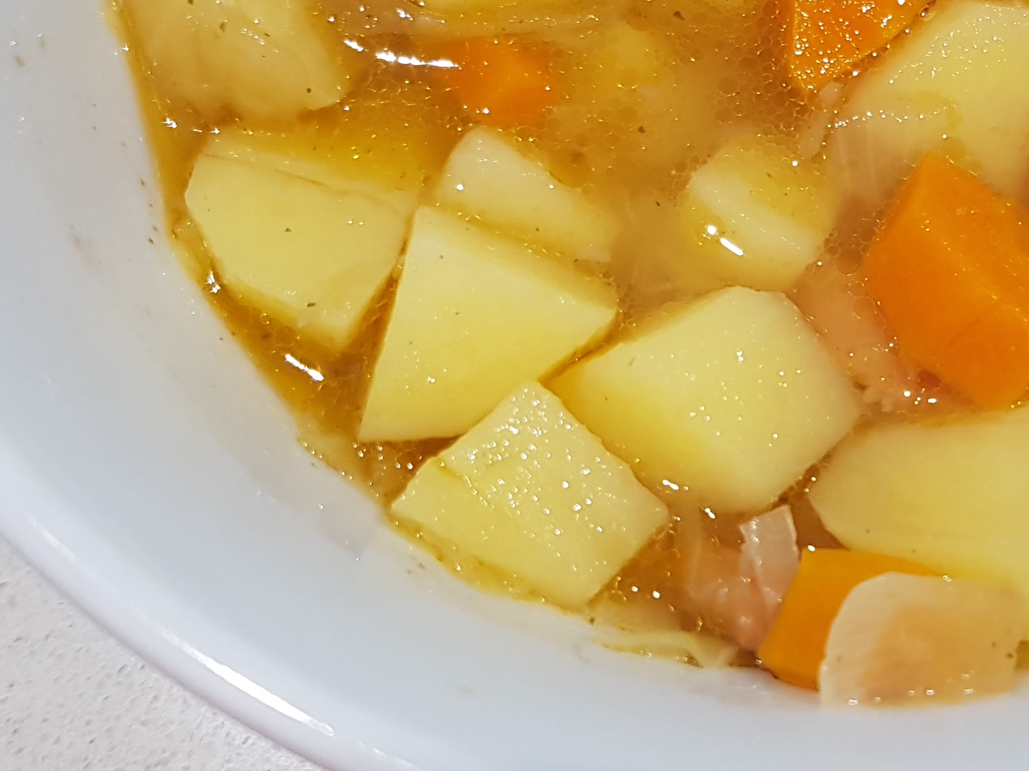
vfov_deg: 26.5
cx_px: 852
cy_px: 68
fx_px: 1575
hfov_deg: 34.8
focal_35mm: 53
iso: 160
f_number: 1.7
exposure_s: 1/33
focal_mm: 4.2
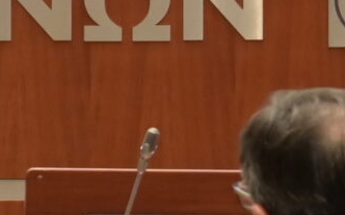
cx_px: -487
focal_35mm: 661
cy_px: -452
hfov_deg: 3.1
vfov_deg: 2.0
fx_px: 6211
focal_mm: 70
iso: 2000
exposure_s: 1/125
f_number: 5.6
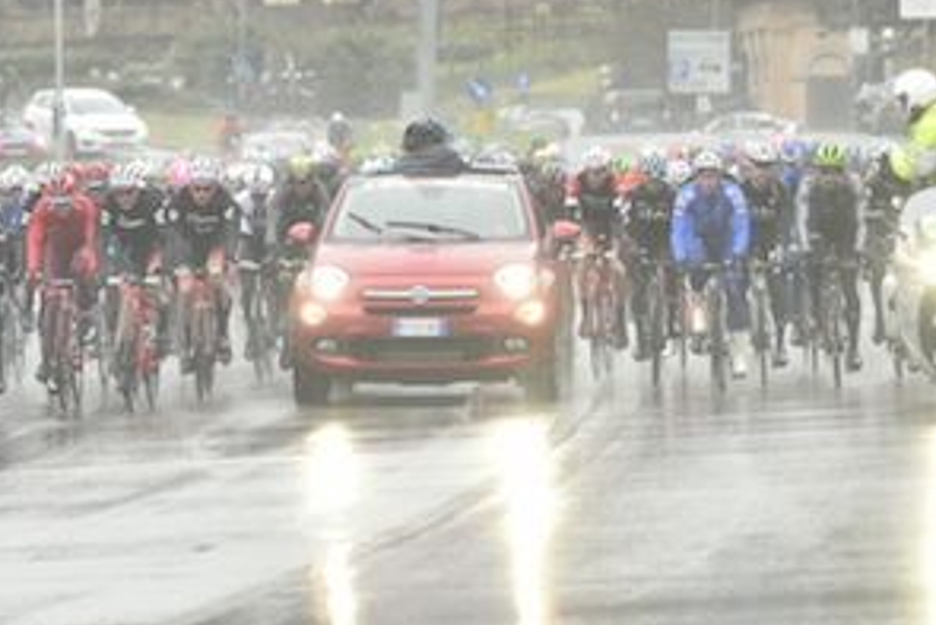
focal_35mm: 288
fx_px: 7491
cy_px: 40
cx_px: 260
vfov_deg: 4.8
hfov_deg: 7.1
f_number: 4
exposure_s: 1/1250
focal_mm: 135
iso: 1600
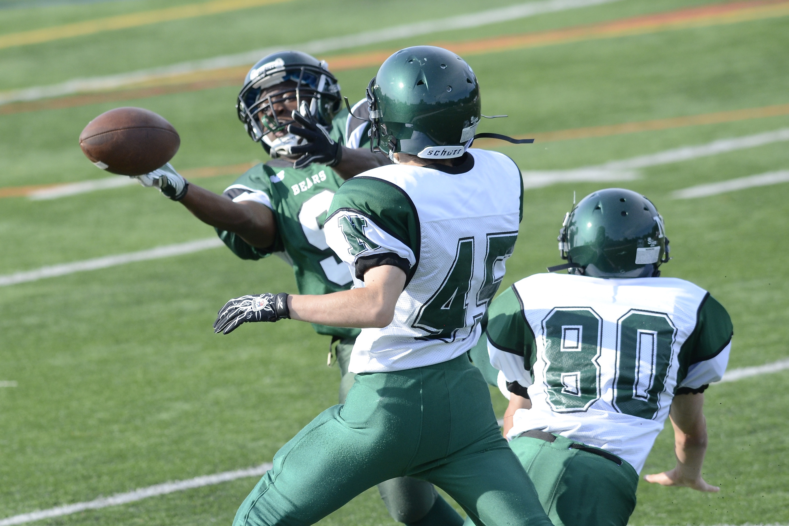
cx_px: 394
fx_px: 9861
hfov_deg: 4.6
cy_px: 263
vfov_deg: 3.1
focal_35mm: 450
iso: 500
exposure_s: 1/2500
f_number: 4
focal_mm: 300
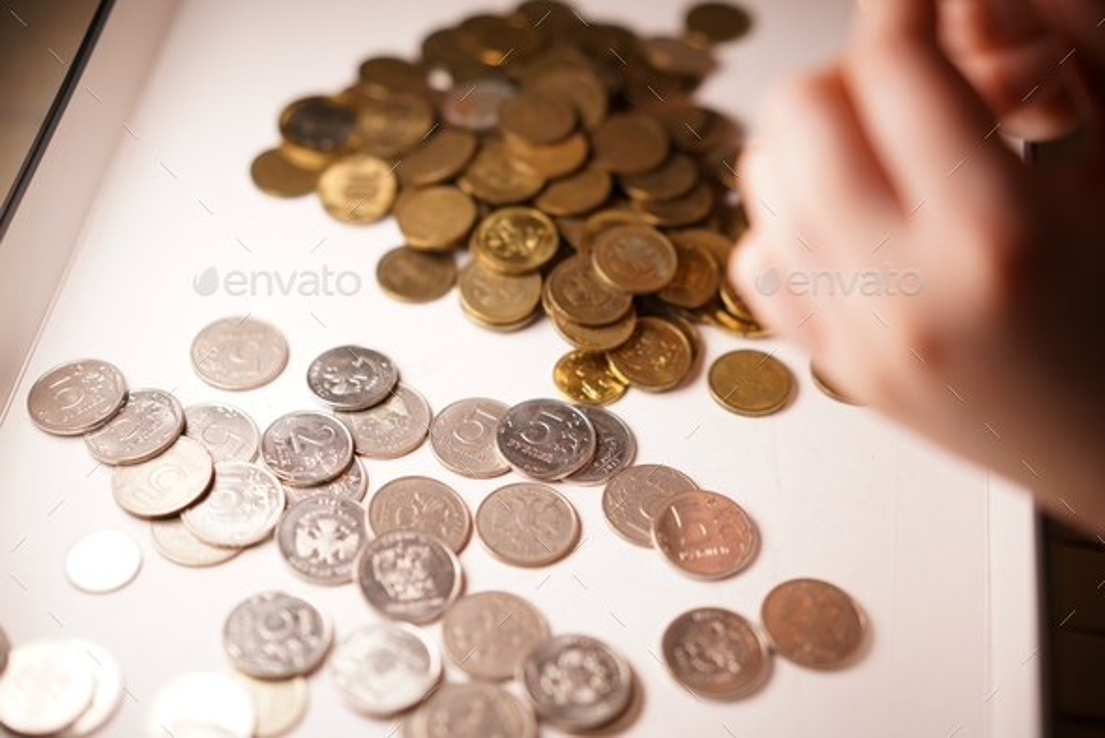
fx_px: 1689
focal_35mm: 55
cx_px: 552
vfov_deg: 24.6
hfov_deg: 36.2
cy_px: 369
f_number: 2
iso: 100
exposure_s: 1/200
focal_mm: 55
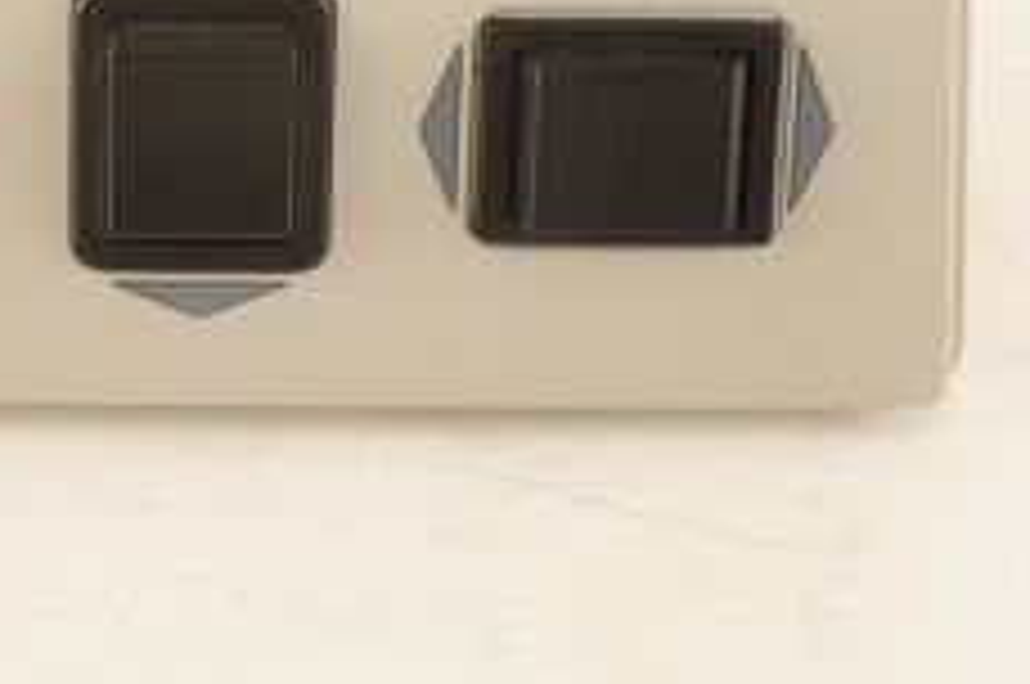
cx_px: 301
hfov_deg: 15.6
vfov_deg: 10.2
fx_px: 3743
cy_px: -205
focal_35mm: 131
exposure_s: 1/160
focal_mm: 50
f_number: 13
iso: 1600
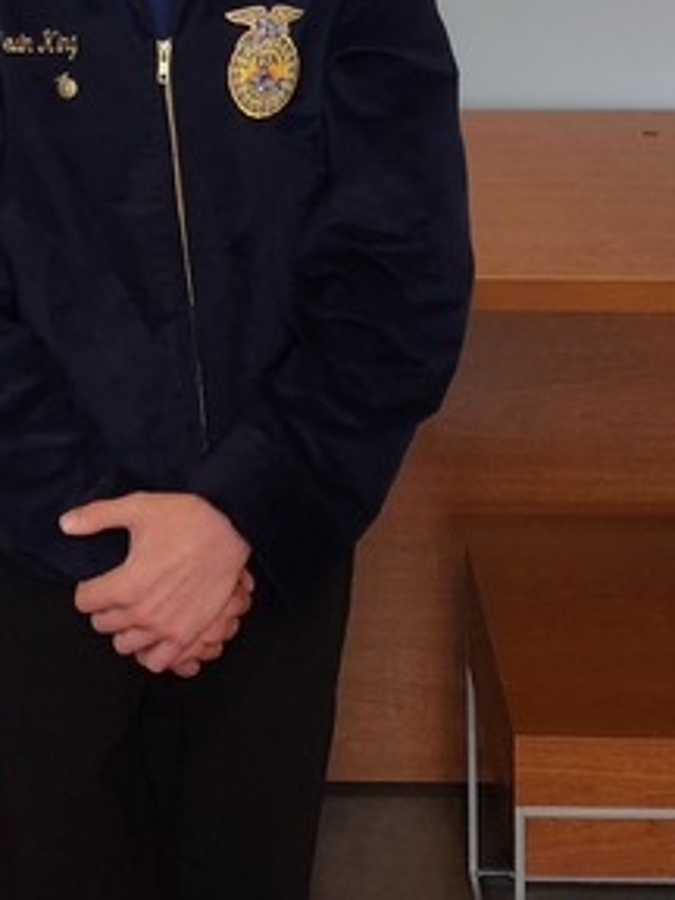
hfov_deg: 22.7
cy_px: -344
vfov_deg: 25.1
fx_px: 1664
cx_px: 162
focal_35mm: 64
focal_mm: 5.4
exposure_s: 1/120
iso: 500
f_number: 1.8
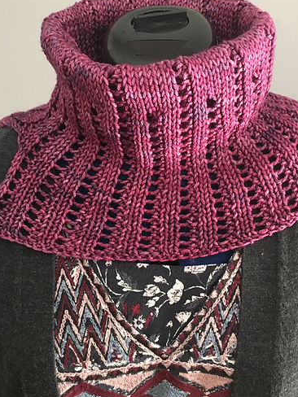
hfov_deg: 37.7
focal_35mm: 38
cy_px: 178
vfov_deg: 48.9
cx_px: 166
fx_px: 436
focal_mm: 4.15
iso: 200
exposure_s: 1/20
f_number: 2.2
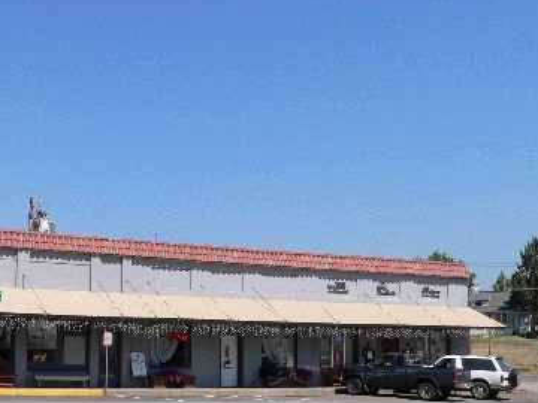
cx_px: 70
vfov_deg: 22.8
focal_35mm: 64
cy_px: 136
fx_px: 995
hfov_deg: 29.2
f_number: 5.2
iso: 80
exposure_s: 1/500
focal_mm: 6
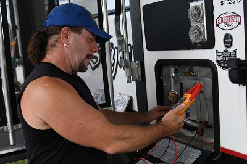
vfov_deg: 28.0
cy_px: 82
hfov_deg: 41.1
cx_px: 124
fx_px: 329
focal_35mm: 48
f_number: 2.8
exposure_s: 1/800
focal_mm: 32
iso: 250
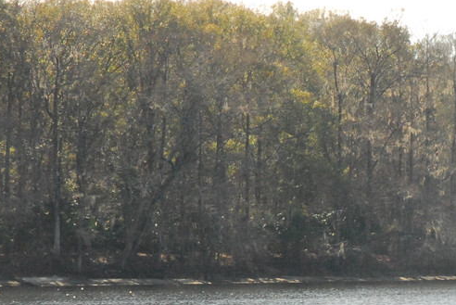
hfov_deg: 9.9
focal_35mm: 204
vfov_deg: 6.7
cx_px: 530
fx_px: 2586
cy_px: 362
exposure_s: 1/640
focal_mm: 56
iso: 1600
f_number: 13
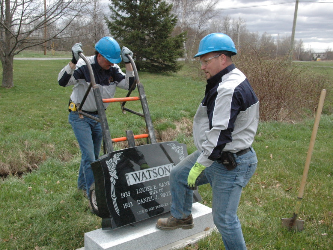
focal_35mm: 42
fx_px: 400
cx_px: 146
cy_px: 127
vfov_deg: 34.7
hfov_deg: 45.1
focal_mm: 25
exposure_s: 1/640
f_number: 13
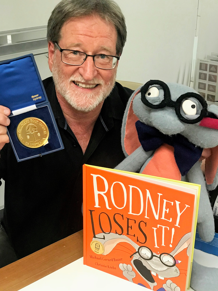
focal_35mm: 57
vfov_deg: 33.8
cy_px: 146
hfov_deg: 25.7
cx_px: 109
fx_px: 479
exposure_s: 1/50
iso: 320
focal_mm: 6.6
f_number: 2.8
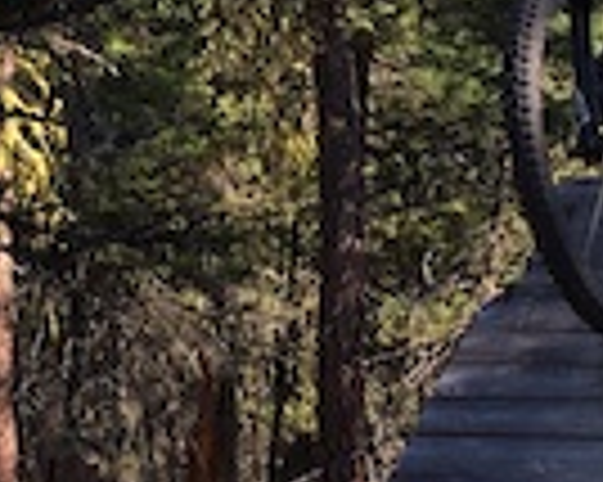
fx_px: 3014
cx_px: 292
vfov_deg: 9.1
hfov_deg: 11.4
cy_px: 257
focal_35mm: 169
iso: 25
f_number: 2.2
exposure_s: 1/316
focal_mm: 4.15
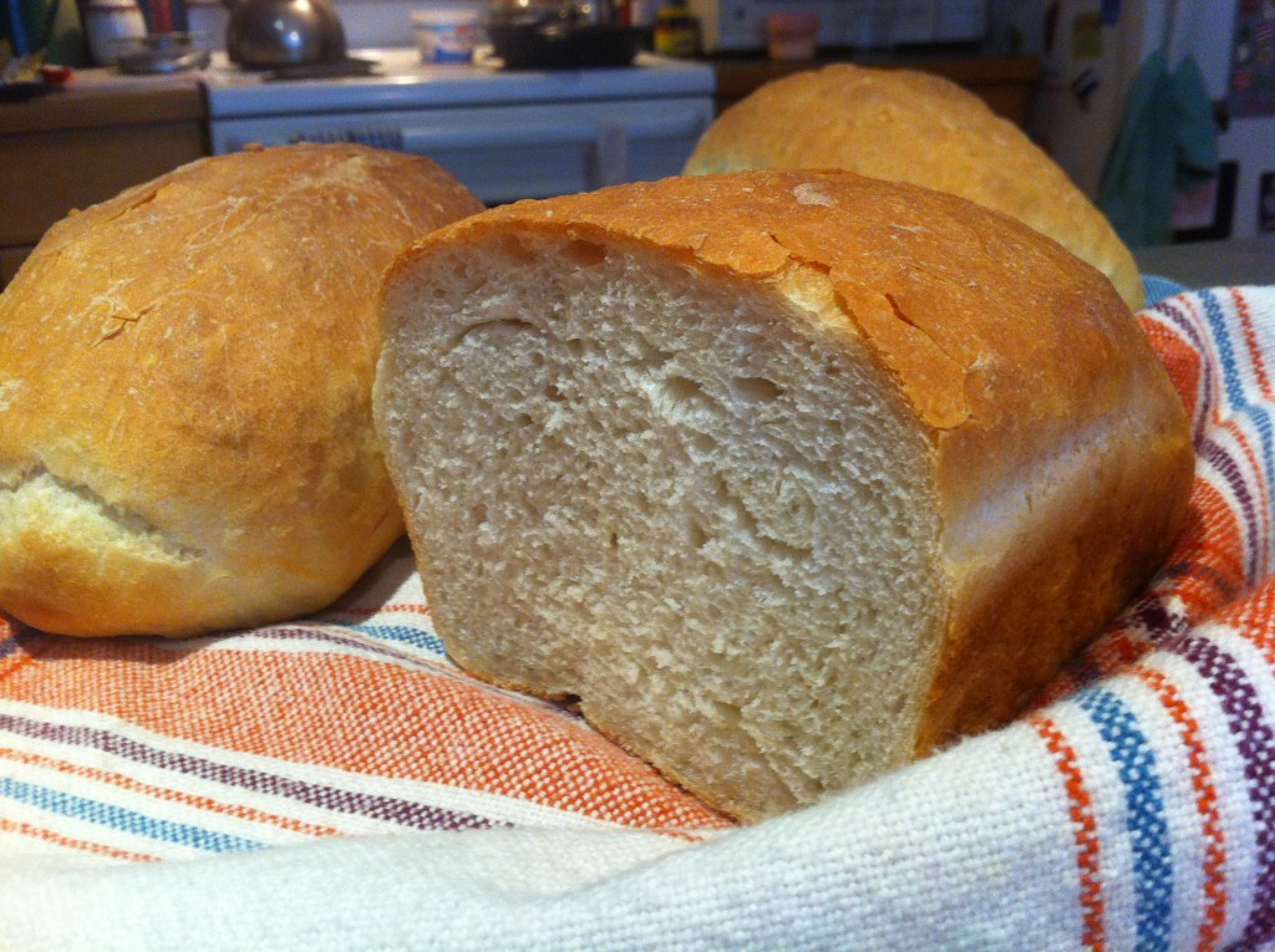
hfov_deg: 52.7
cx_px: 638
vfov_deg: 40.6
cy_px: 476
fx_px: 1287
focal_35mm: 35
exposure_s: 1/15
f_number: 2.8
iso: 160
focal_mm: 3.85
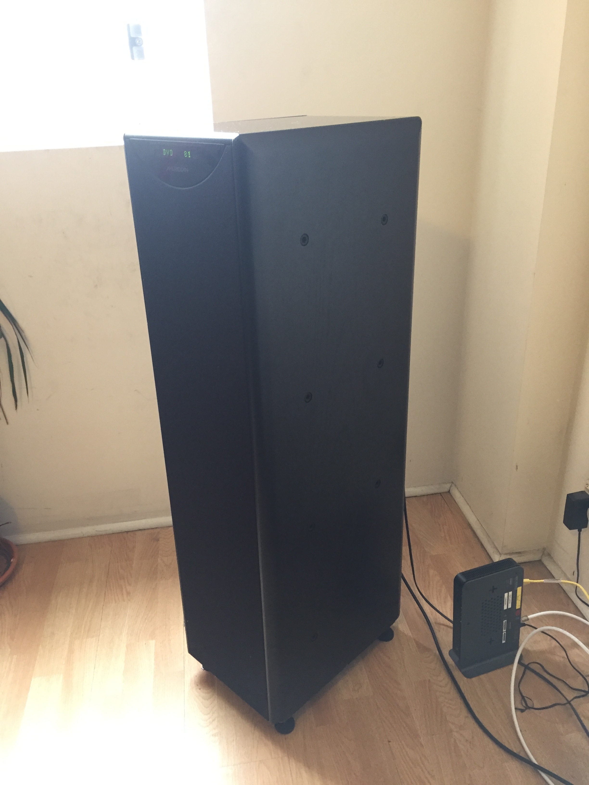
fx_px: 658
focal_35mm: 29
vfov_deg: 61.7
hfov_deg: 48.2
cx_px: 294
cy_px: 392
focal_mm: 4.15
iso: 200
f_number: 2.2
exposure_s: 1/33
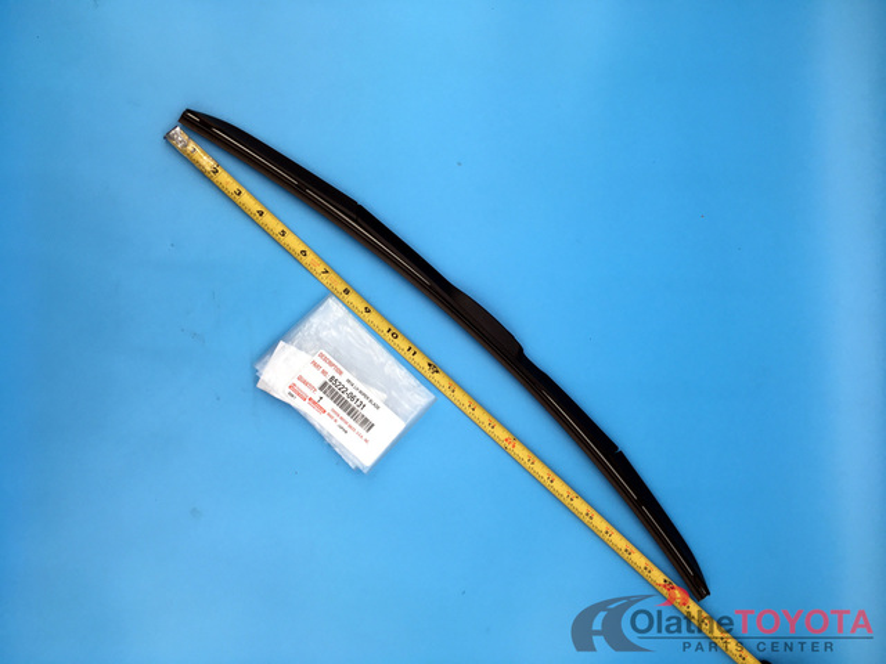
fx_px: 742
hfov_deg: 61.7
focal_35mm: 29
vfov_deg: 48.2
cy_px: 332
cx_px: 443
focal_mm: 4.15
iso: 32
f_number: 2.2
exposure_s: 1/120
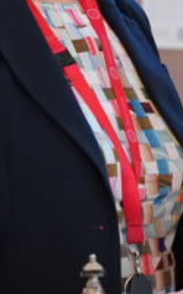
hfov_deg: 5.2
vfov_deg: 8.4
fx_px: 1994
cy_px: 143
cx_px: 277
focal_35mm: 249
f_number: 4
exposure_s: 1/160
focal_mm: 50
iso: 4000
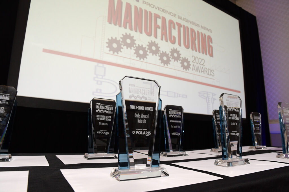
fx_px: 193
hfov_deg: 73.7
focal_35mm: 24
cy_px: 96
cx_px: 144
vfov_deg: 53.1
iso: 1000
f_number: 5.6
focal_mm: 16
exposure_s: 1/80
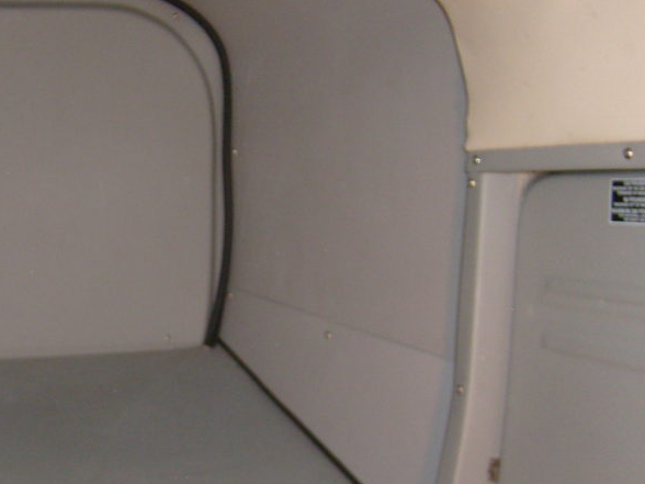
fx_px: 1137
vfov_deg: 23.9
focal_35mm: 61
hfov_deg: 30.7
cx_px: 109
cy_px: 330
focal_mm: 5.8
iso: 100
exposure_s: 1/45
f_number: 2.8
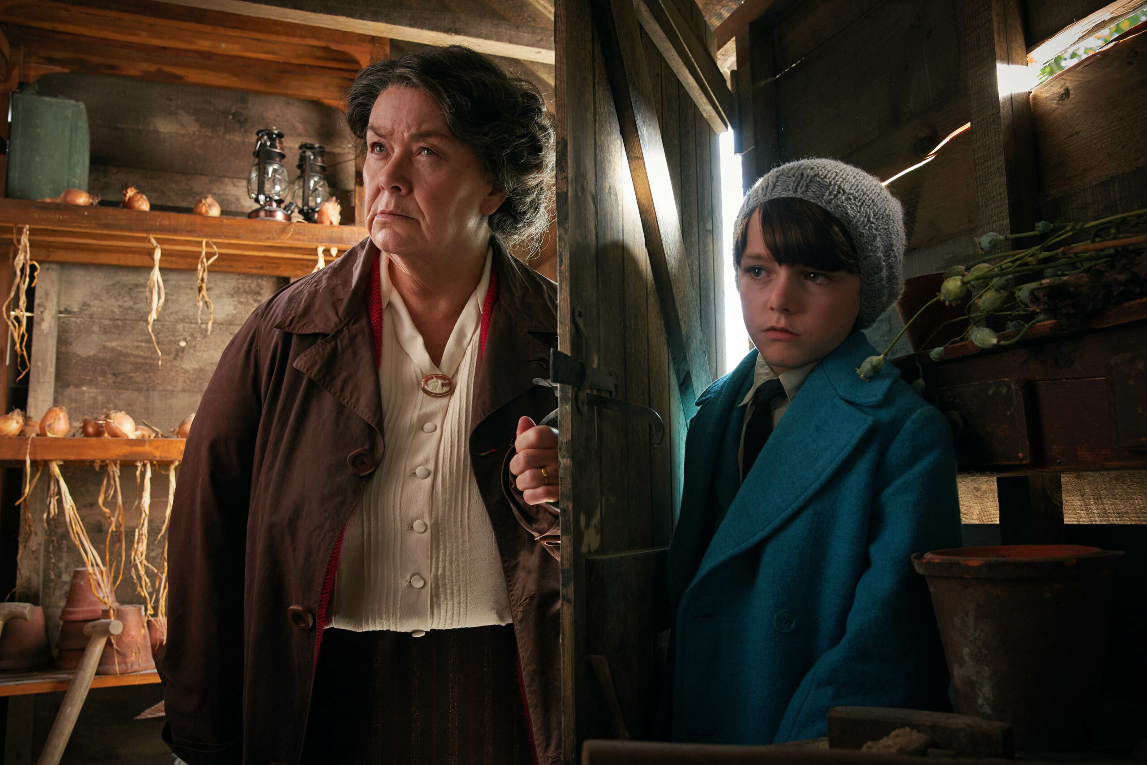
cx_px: 574
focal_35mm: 30
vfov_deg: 43.6
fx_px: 956
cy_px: 382
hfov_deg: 61.9
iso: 2500
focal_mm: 30
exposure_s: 1/200
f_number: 5.6
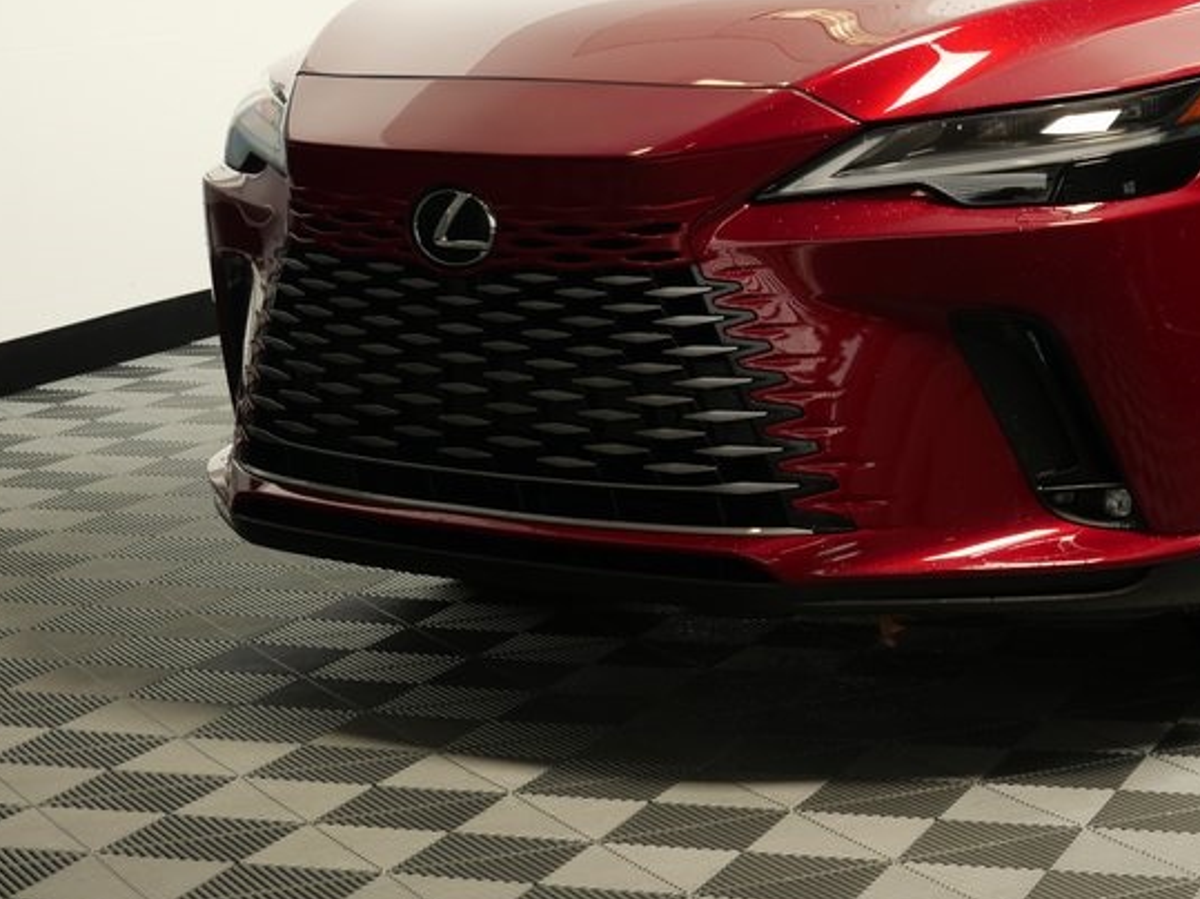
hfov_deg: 20.2
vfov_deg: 15.5
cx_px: 1089
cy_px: 223
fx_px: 3293
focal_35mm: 95
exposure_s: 1/100
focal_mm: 25
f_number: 5
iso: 250
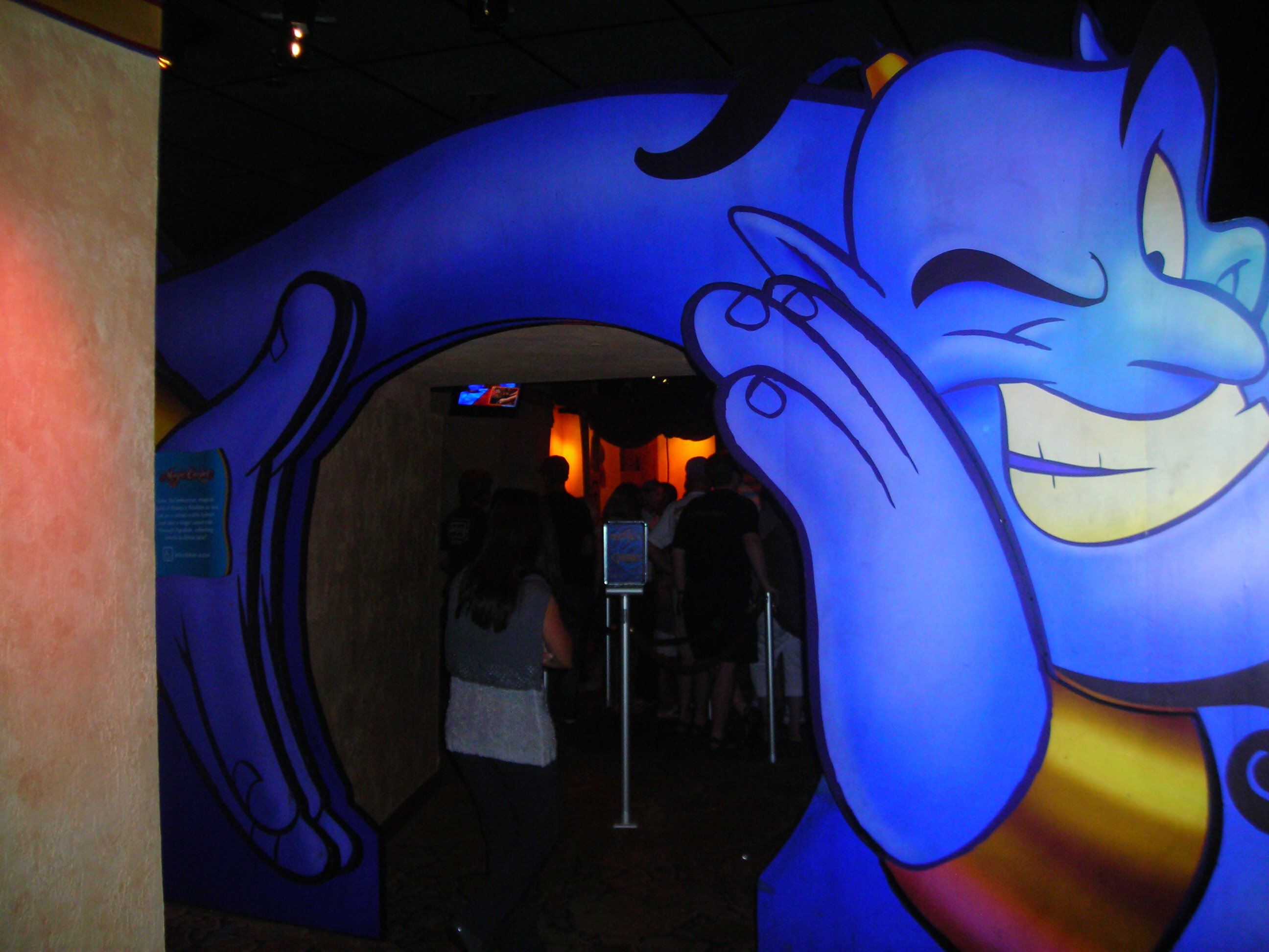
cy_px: 476
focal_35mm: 38
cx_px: 634
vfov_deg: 37.7
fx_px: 1393
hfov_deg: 49.0
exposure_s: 1/60.1
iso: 151
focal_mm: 6.3
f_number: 3.2
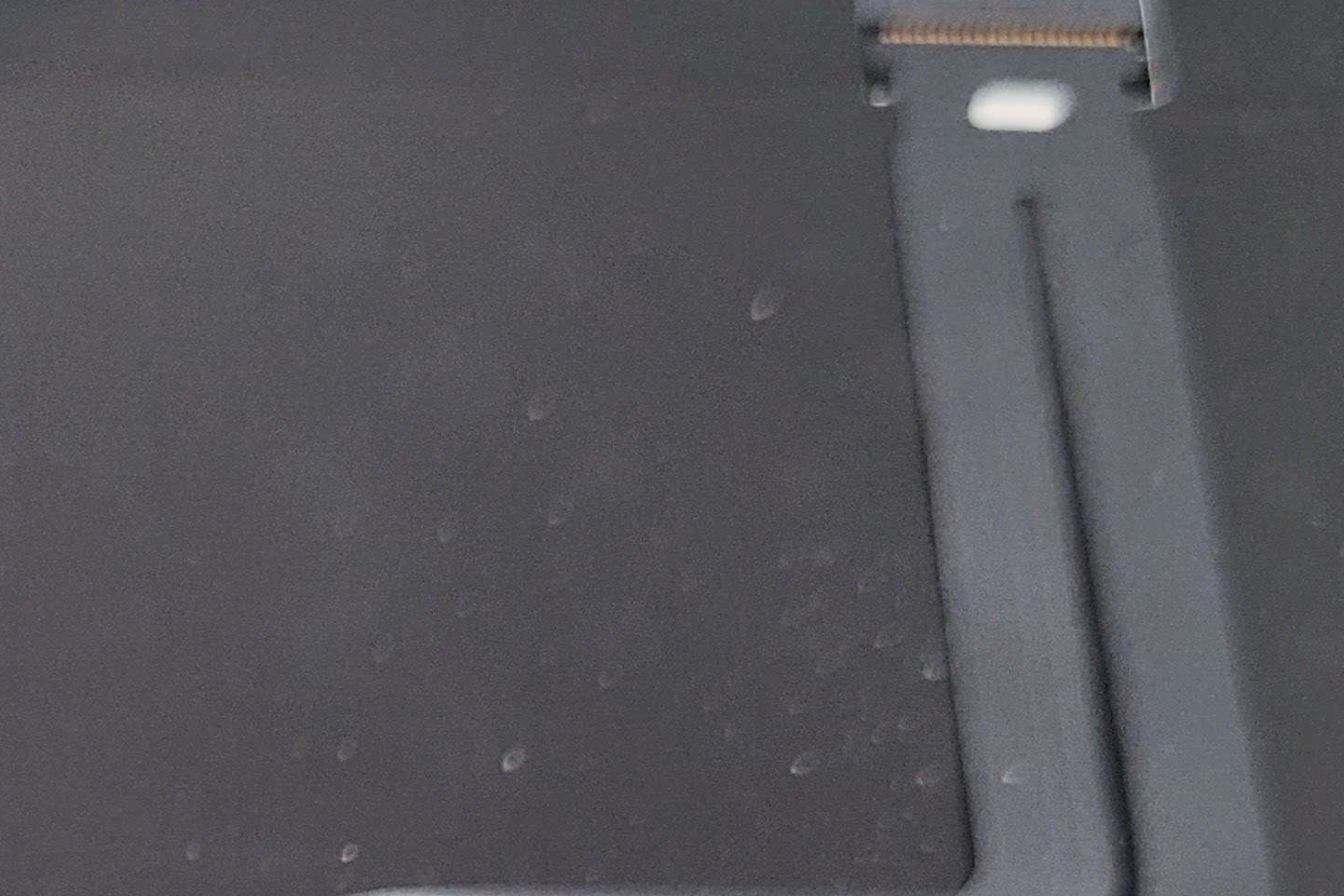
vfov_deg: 16.7
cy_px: 1305
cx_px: -5
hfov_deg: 25.6
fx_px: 2799
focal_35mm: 75
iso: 250
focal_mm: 5.4
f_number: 1.8
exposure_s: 1/120
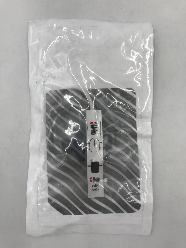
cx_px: 93
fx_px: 201
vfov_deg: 63.4
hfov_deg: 49.8
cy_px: 124
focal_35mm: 28
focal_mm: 3.99
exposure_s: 1/120
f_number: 1.8
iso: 25
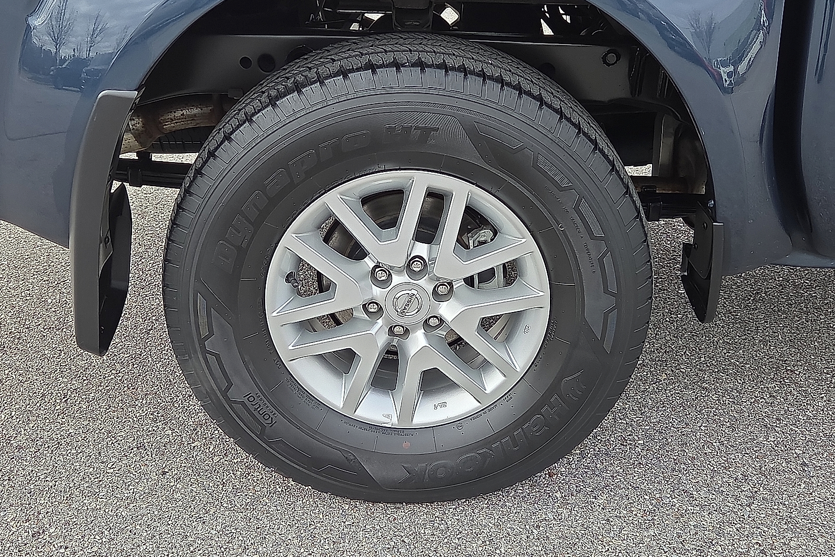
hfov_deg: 41.9
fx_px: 1090
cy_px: 280
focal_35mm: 47
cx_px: 416
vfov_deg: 28.6
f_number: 1.8
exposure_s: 1/263
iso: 25
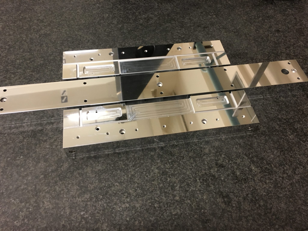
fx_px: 258
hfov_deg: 61.7
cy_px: 116
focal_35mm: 29
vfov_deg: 48.2
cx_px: 154
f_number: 2.2
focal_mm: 4.15
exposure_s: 1/33
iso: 160
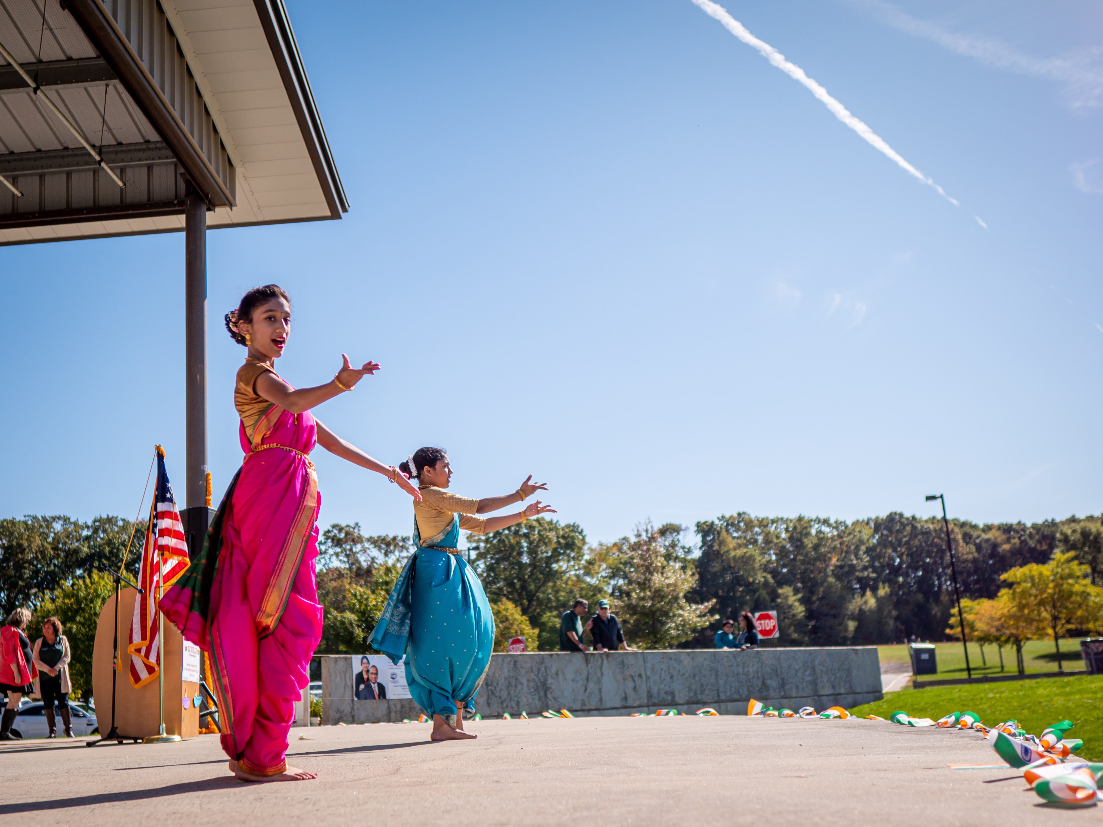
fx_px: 1020
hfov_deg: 56.8
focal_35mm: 32
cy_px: 414
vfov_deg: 44.2
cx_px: 552
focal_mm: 16
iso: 100
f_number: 1.4
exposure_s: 1/6400
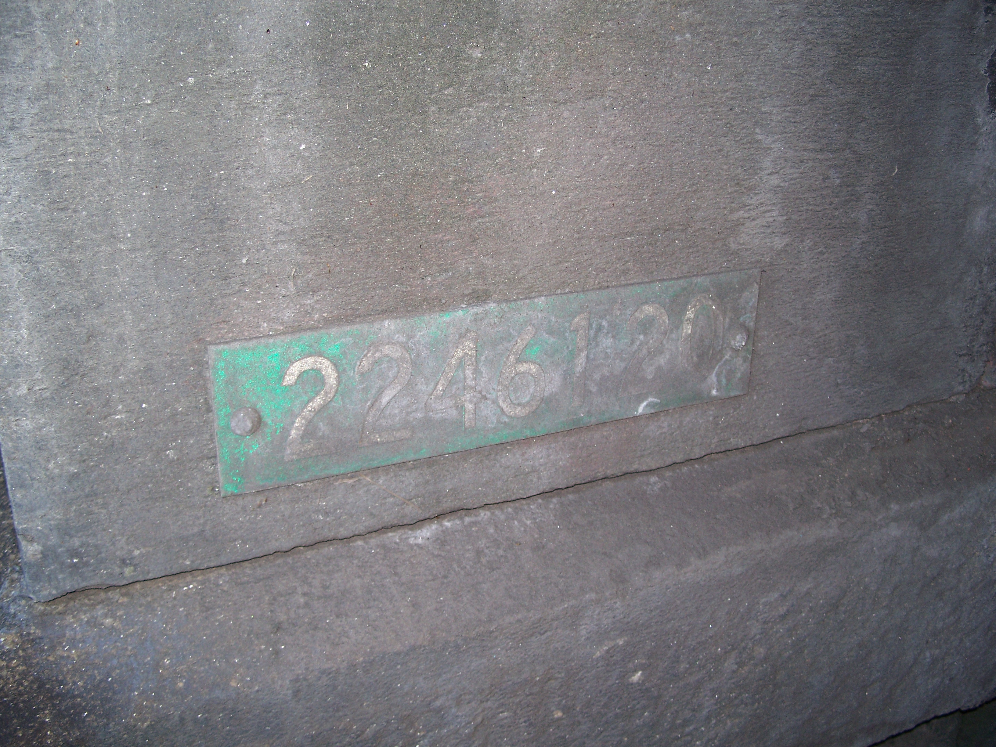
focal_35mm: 37
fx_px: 1065
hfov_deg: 50.1
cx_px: 498
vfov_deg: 38.7
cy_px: 374
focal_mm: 7.8
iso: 125
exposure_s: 1/60
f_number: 2.8
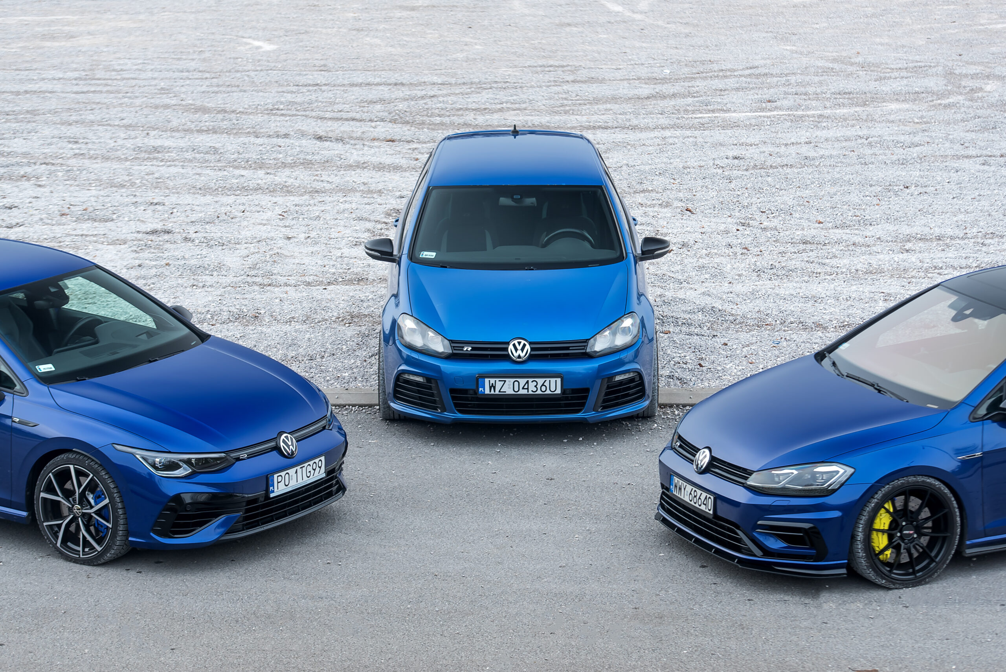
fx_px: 3131
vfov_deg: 12.2
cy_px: 336
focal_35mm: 112
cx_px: 503
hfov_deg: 18.3
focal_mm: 112
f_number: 4.5
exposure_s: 1/60
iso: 125
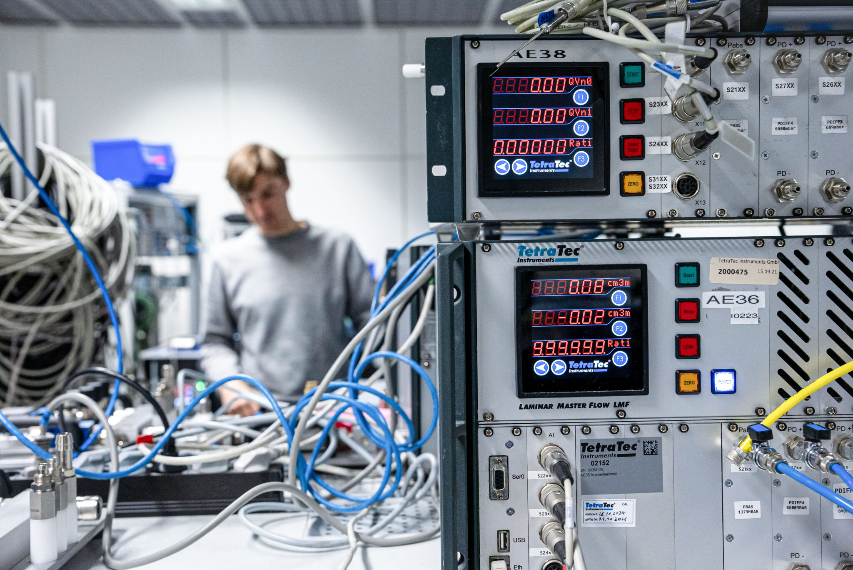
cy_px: 285
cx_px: 426
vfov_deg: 31.2
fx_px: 1019
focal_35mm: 43
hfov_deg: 45.4
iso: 3200
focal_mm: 43
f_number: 5.6
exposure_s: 1/200
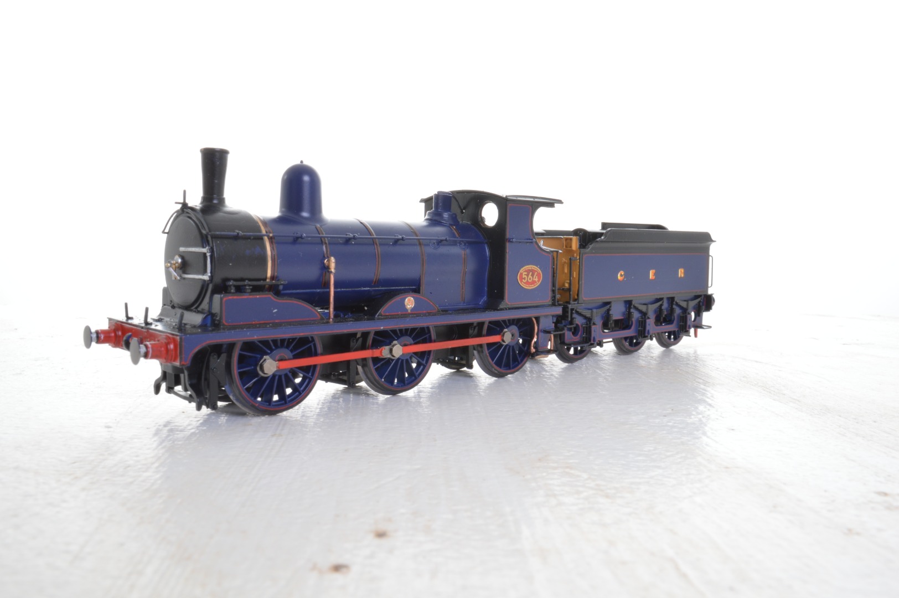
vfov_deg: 39.9
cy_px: 299
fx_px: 823
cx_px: 450
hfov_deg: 57.3
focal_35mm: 33
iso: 200
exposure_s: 1/60
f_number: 25
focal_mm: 22
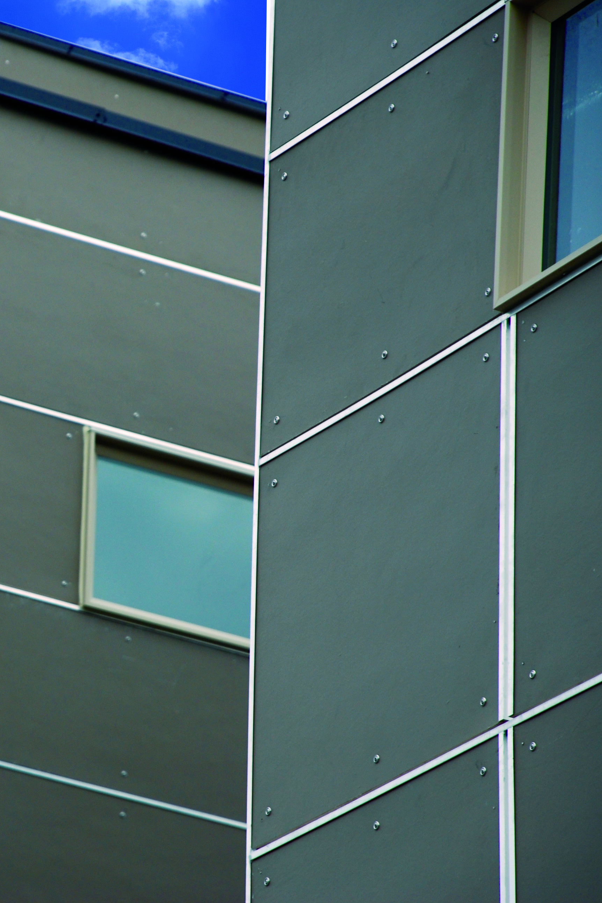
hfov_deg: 4.9
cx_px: 0
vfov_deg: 7.3
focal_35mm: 281
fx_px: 7042
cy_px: 451
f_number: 5.6
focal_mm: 125
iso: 200
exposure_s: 1/200
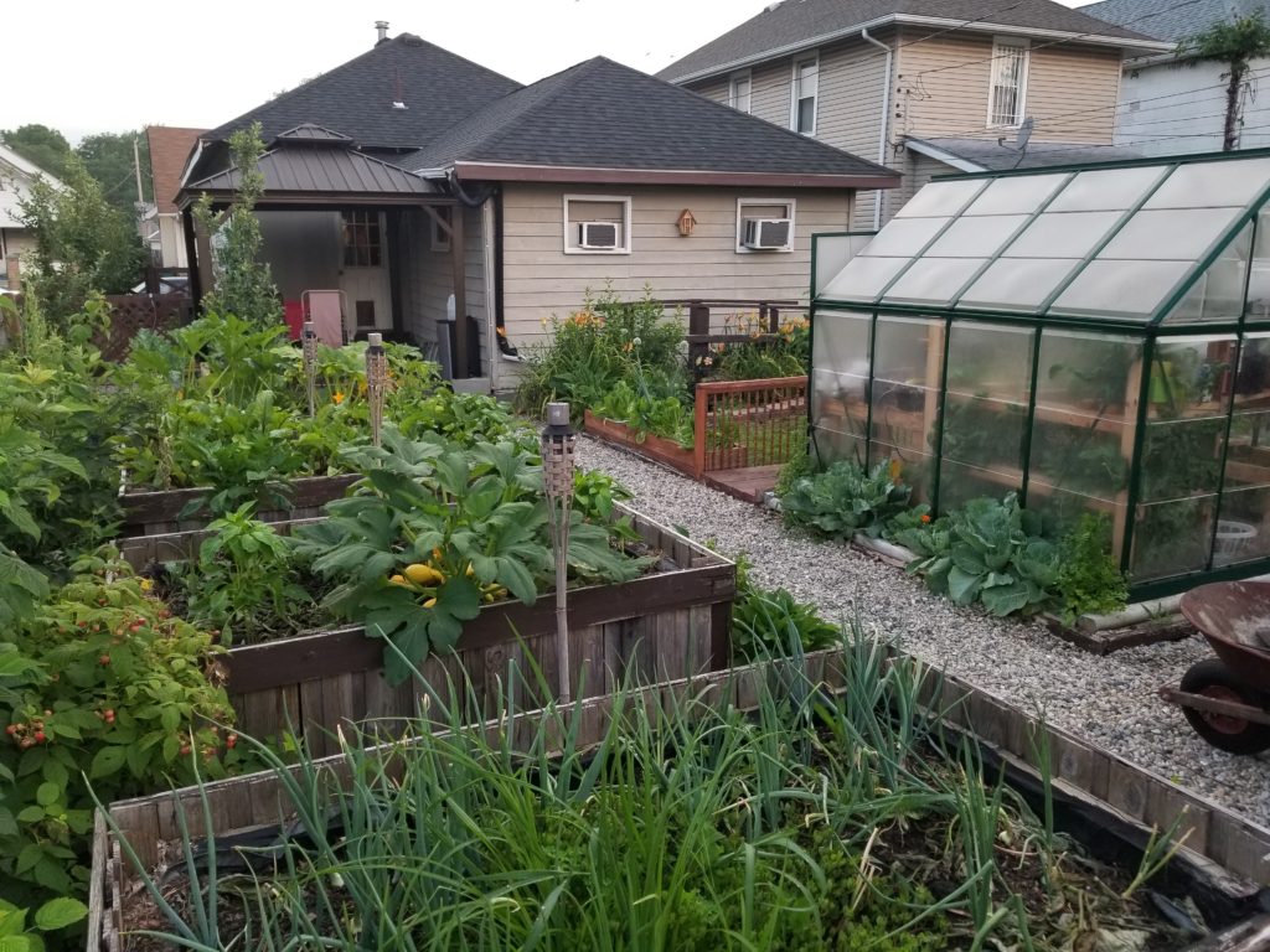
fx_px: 954
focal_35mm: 26
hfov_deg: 67.3
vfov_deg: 53.1
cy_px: 476
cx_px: 635
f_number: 1.7
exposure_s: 1/100
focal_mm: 4.25
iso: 100
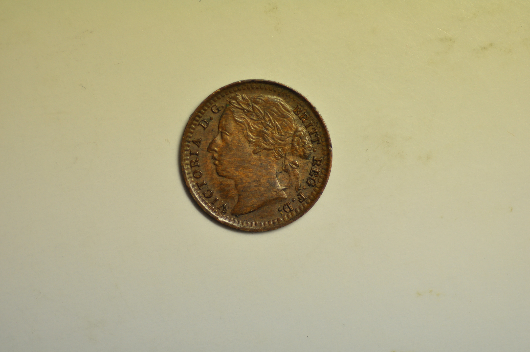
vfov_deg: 15.2
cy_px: 176
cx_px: 265
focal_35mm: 90
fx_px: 1323
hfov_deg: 22.6
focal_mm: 60
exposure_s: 1/250
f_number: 4
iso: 450
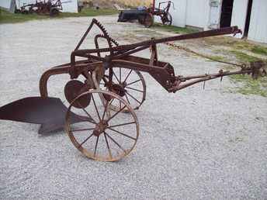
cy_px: 100
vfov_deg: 39.7
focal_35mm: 36
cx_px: 134
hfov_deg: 51.4
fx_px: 278
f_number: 2.7
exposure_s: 1/171
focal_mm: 6
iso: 80
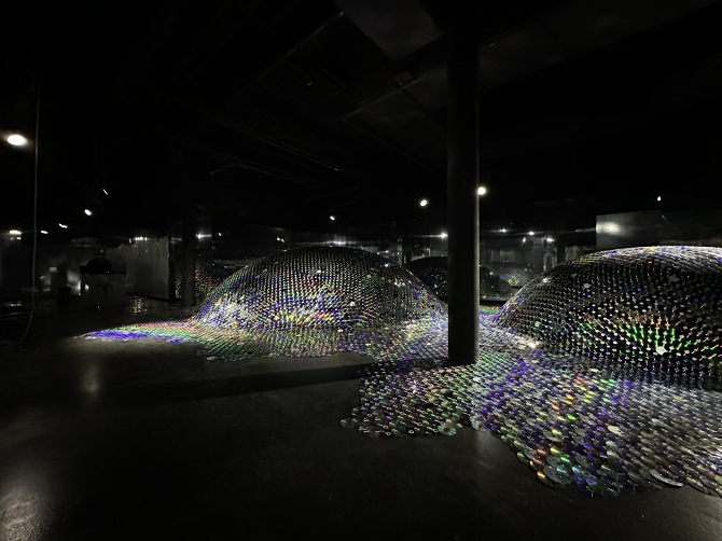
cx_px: 361
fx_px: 292
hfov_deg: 102.1
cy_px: 270
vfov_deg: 85.6
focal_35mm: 14
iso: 1600
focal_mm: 2.22
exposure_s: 1/36
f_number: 2.2
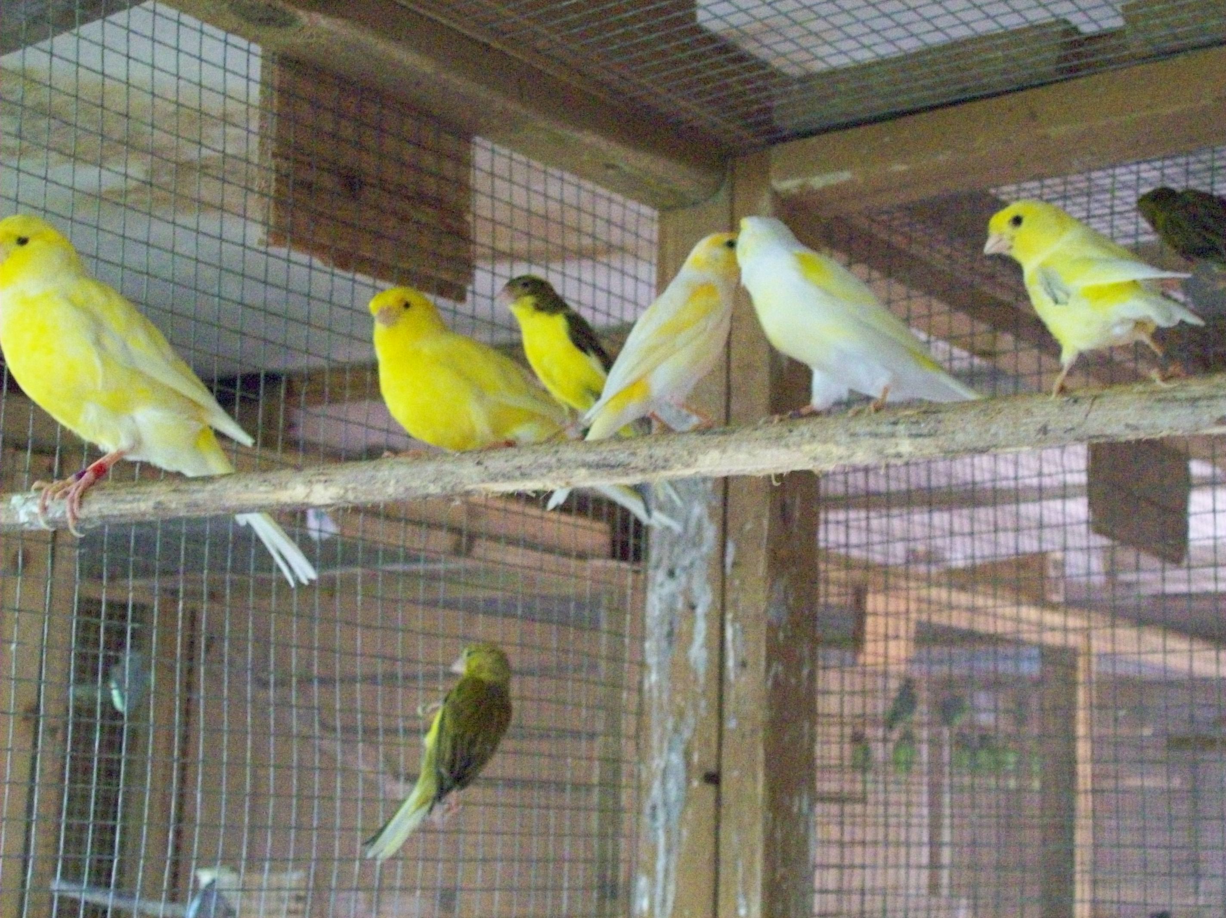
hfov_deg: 34.4
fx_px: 1983
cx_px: 613
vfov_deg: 26.1
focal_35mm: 56
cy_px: 459
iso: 800
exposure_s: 1/76.9
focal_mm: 9.4
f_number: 3.4
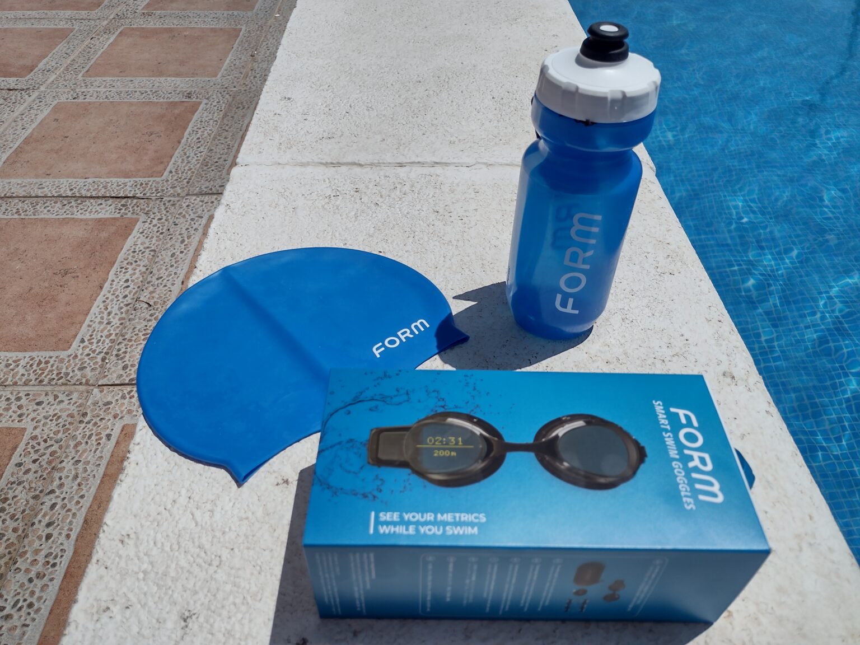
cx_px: 430
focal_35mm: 27
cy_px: 322
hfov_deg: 65.3
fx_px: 671
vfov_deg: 51.4
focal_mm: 4.71
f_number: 1.7
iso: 100
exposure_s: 1/6689
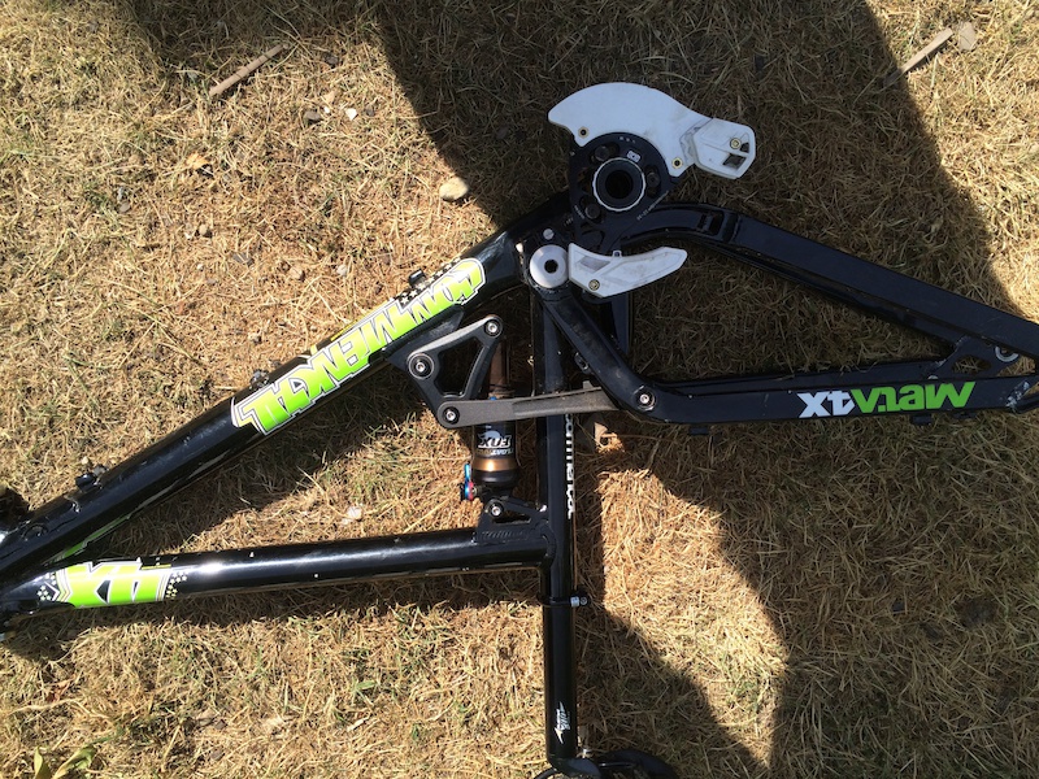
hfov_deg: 61.7
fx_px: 870
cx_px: 520
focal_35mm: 29
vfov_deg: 48.2
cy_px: 390
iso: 32
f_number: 2.2
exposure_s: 1/873
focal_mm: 4.15
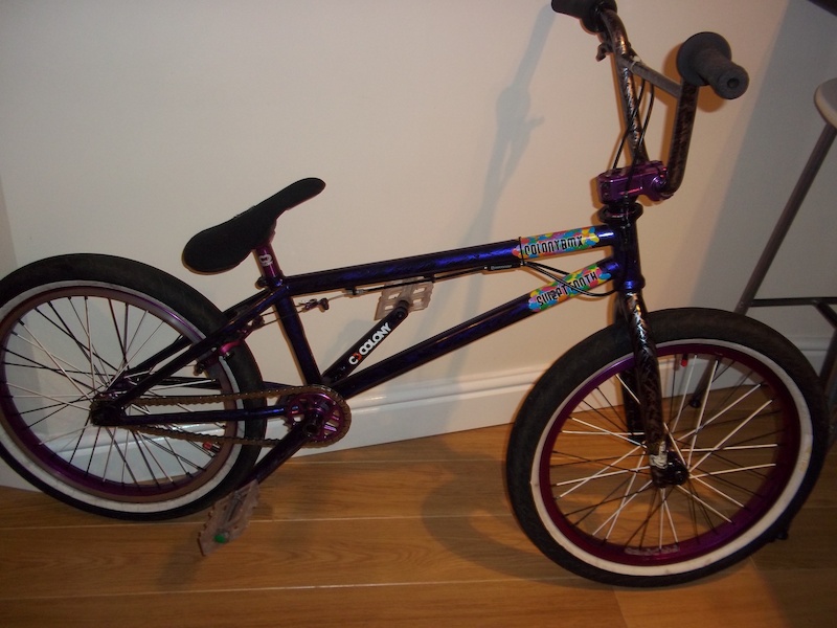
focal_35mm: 36
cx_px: 418
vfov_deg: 39.7
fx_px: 870
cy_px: 314
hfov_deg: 51.4
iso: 160
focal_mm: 6.5
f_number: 3.1
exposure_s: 1/30
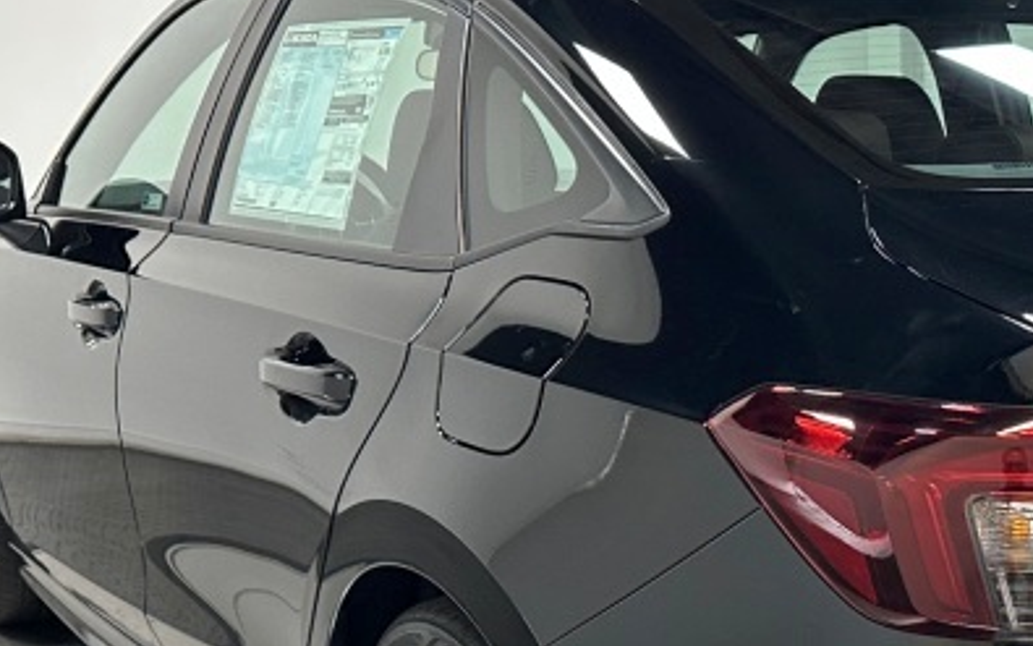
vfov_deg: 19.3
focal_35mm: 66
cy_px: 607
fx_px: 1858
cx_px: 960
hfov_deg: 29.6
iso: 400
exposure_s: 1/60
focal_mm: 6.86
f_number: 1.78
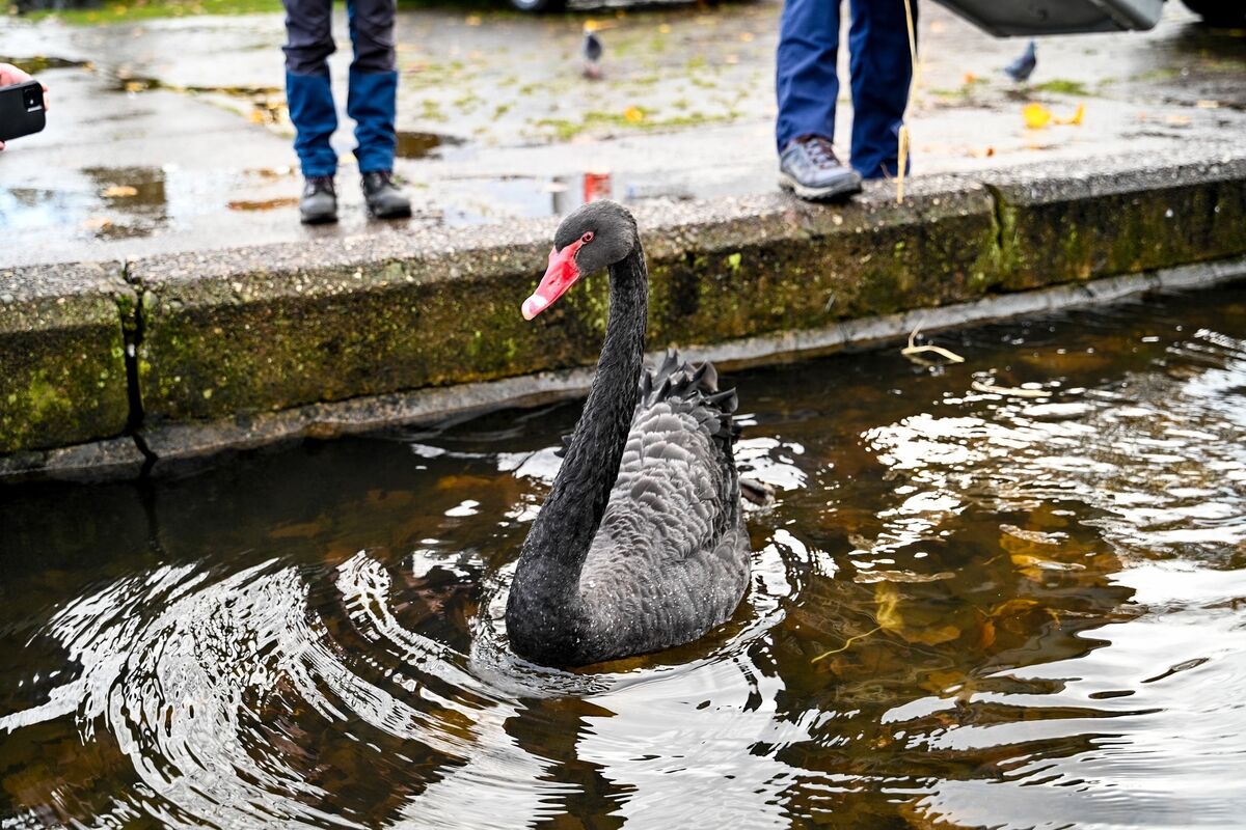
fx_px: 1419
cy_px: 415
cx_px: 623
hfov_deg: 47.4
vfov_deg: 32.6
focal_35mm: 41
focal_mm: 41
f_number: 3.5
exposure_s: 1/250
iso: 400
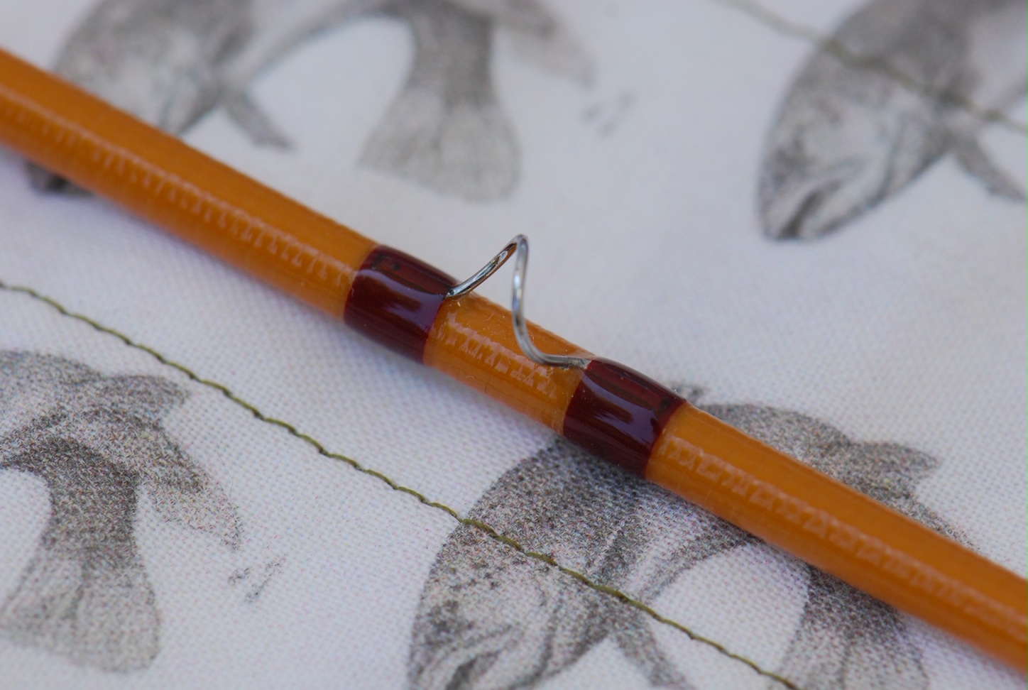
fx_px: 4507
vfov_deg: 8.8
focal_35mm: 158
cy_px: 345
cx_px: 514
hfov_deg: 13.0
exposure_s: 1/250
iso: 400
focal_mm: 105
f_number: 8
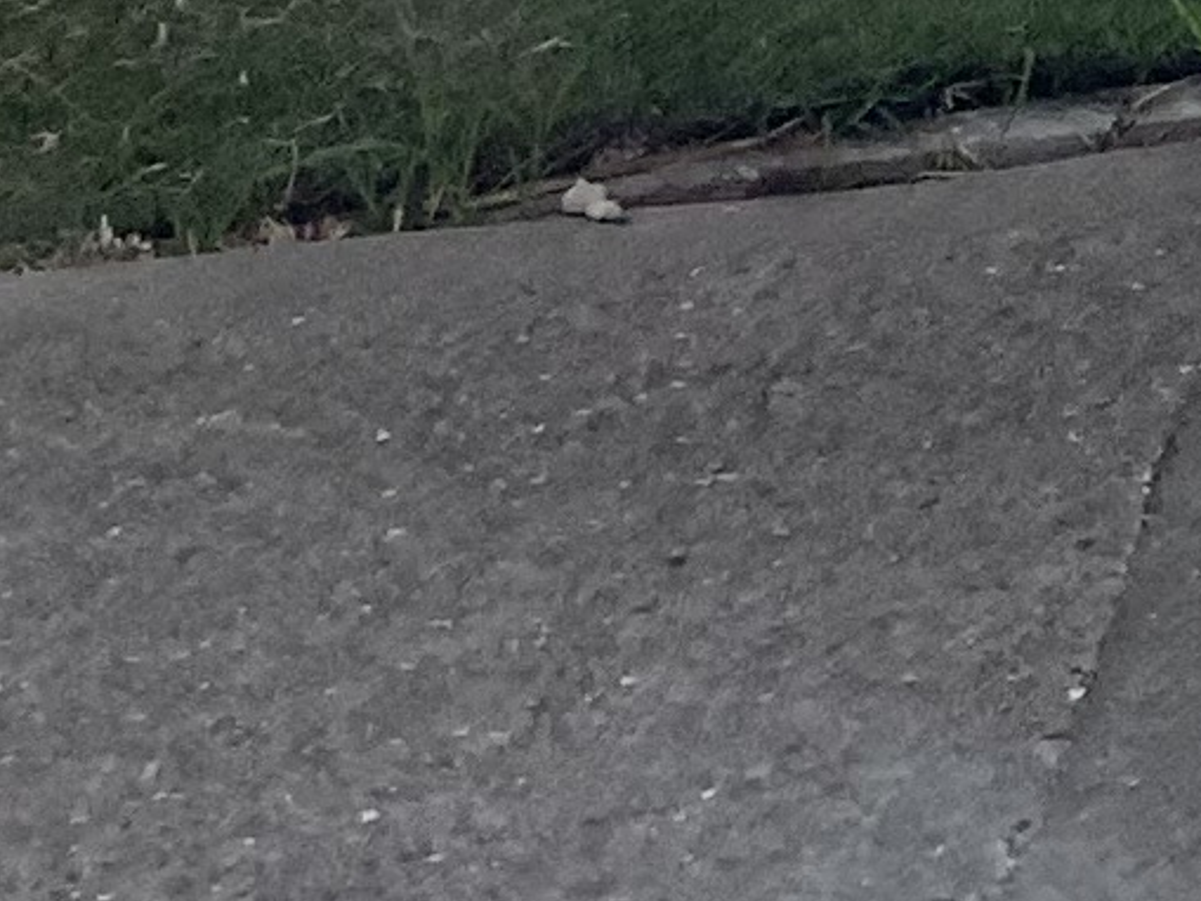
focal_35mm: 206
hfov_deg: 7.9
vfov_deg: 6.1
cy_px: -2628
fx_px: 7149
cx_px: 3879
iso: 25
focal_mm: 4.25
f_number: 1.8
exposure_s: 1/2833
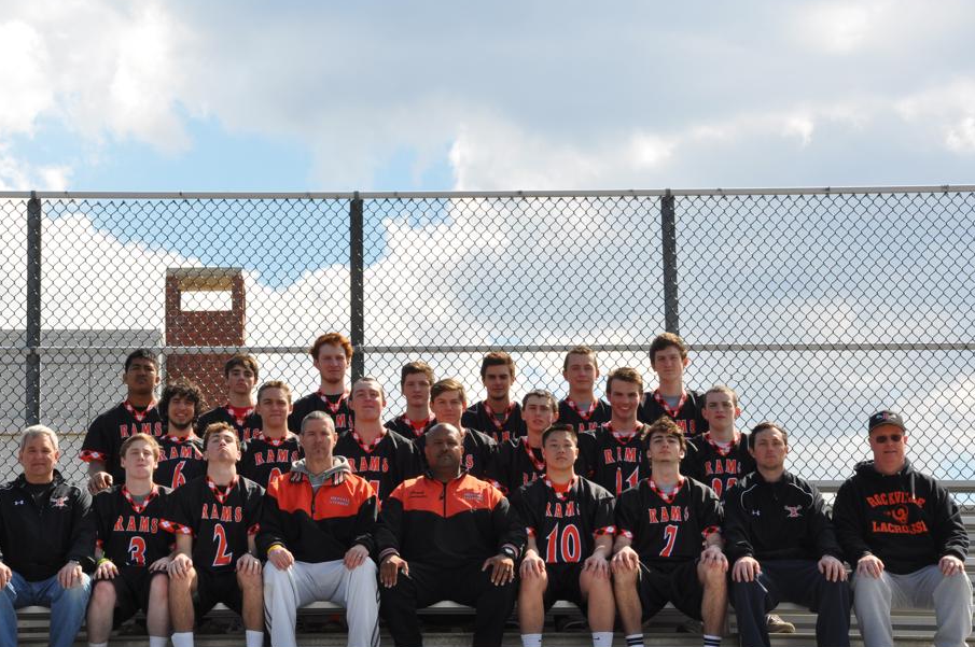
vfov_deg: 12.2
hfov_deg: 18.3
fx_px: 3029
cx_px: 426
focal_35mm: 112
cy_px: 320
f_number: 13
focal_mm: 66
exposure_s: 1/200
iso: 200
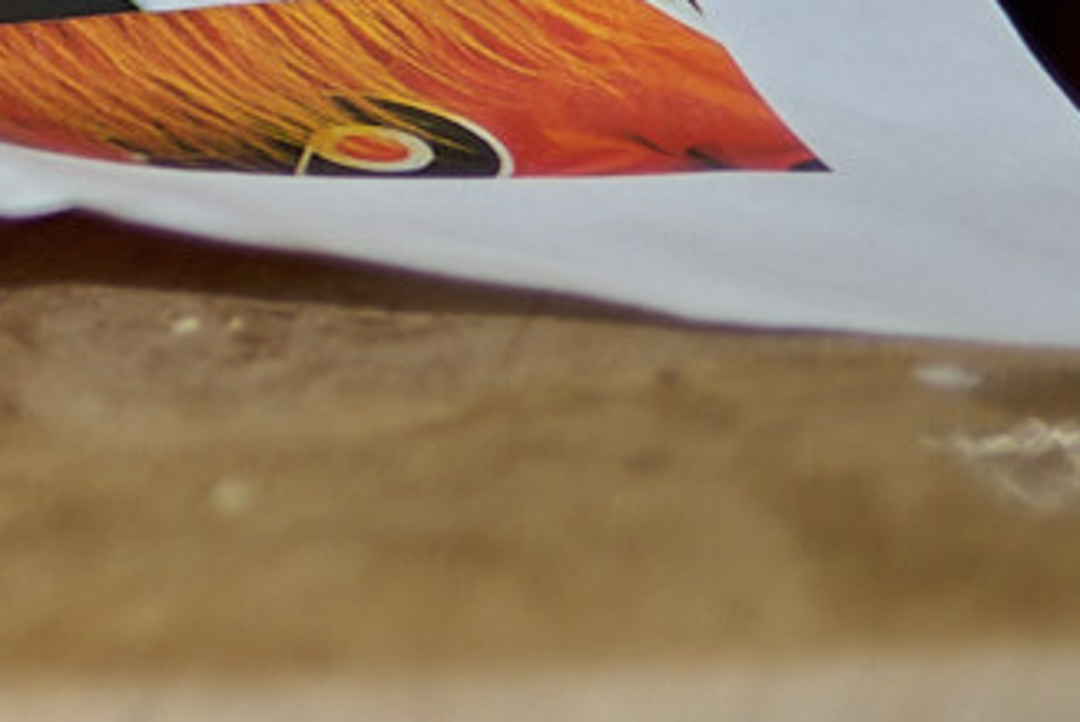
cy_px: -1350
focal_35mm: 251
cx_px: -1902
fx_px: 7537
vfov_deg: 5.2
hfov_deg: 7.4
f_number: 2
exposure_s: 1/200
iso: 200
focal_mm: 40
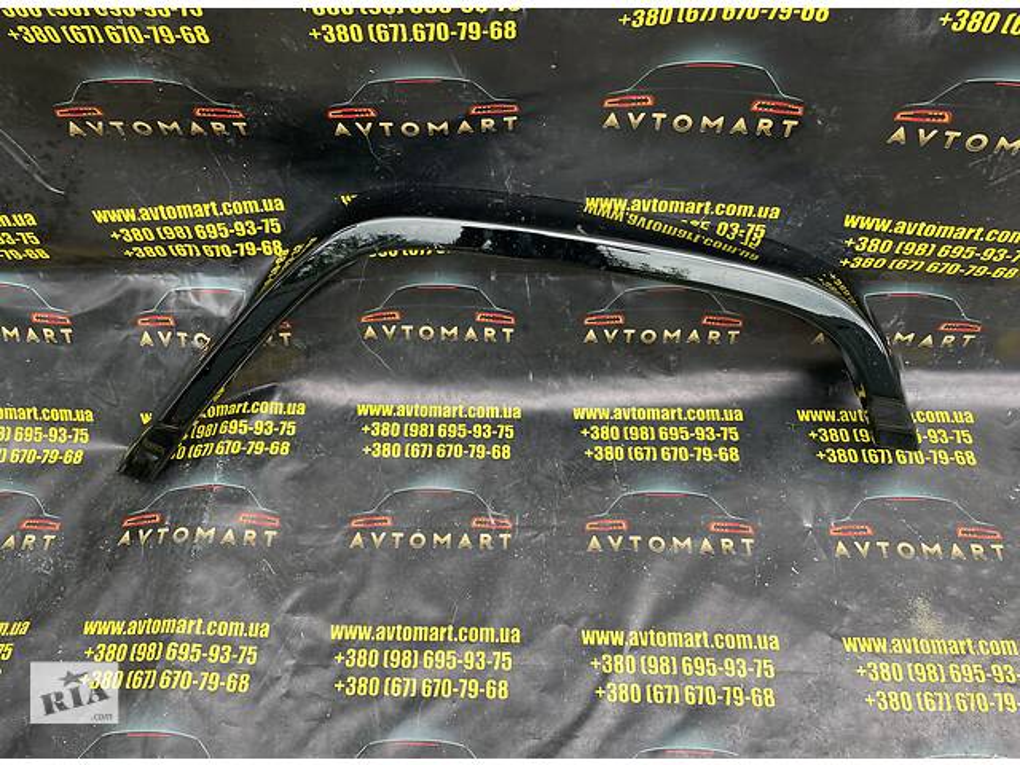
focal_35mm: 26
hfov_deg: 67.3
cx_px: 510
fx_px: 766
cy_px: 382
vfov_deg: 53.1
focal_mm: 4.2
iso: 40
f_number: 1.6
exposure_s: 1/121
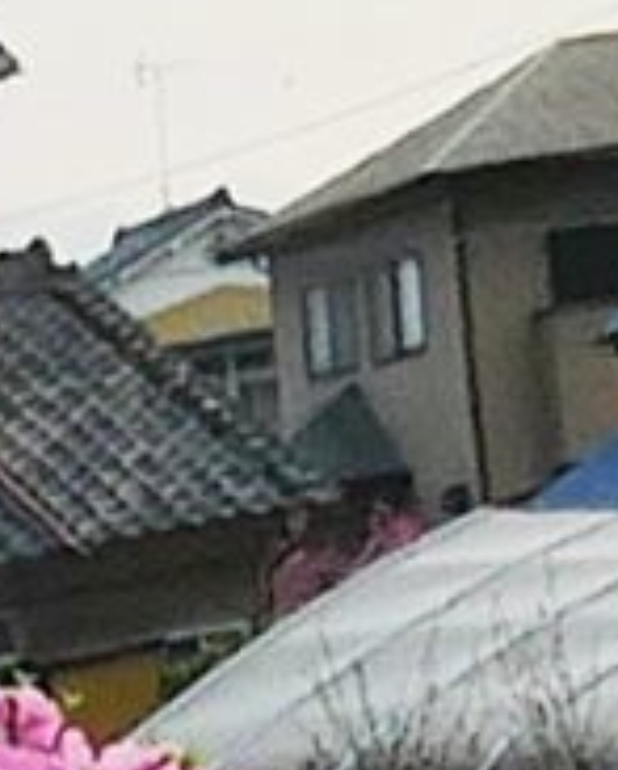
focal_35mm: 189
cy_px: 1271
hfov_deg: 8.1
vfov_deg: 9.8
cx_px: -63
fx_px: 4310
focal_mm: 18
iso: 200
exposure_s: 1/30
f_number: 14
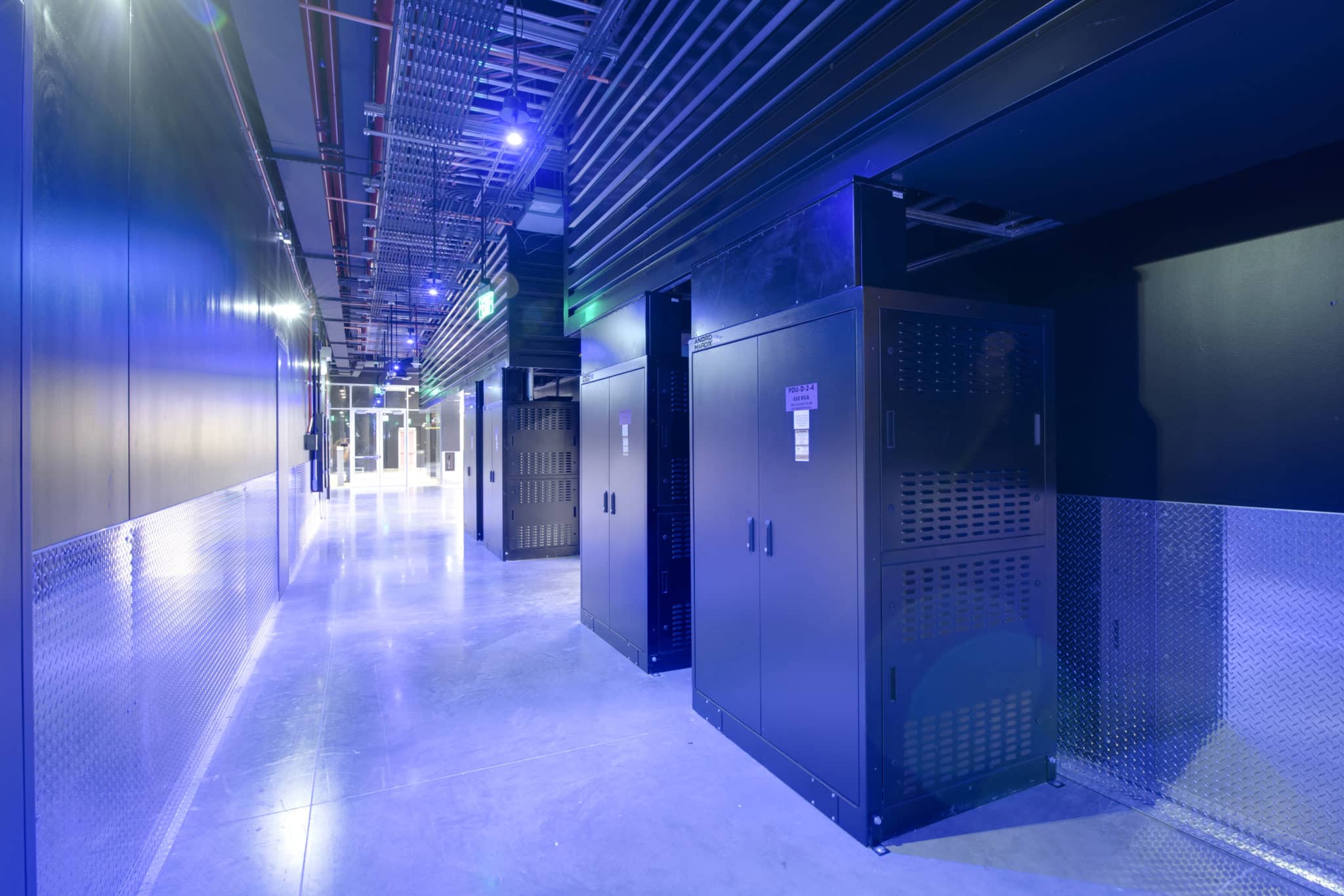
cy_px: 448
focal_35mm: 18
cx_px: 672
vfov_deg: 67.4
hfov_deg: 90.0
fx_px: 672
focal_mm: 18
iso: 400
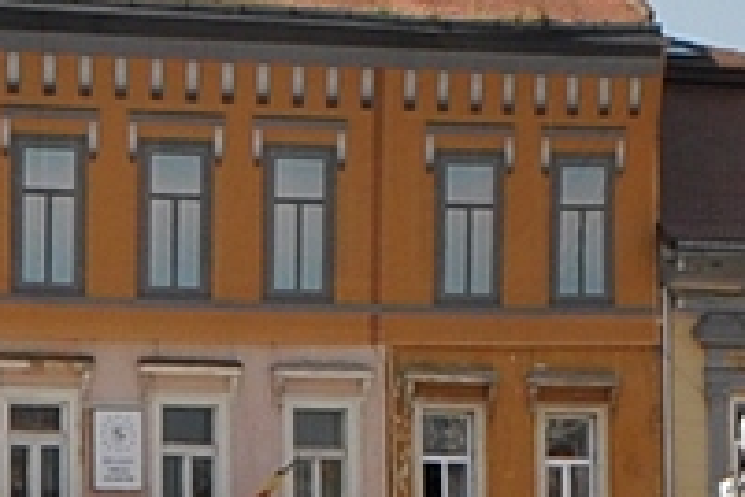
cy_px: 74
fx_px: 3145
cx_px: -752
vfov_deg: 9.0
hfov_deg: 12.0
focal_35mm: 152
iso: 200
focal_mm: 17
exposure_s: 1/200
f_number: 7.1
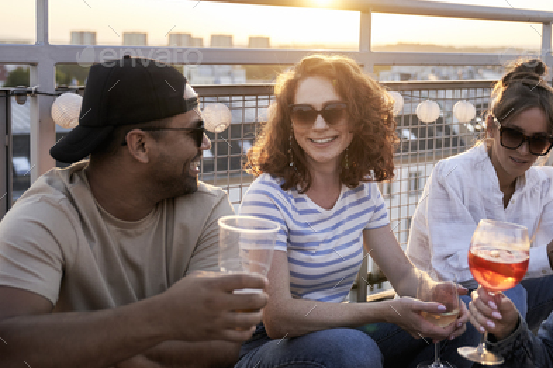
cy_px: 123
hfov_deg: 38.6
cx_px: 346
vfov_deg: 26.3
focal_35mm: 51
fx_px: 783
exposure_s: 1/800
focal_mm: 34
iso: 400
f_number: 2.8
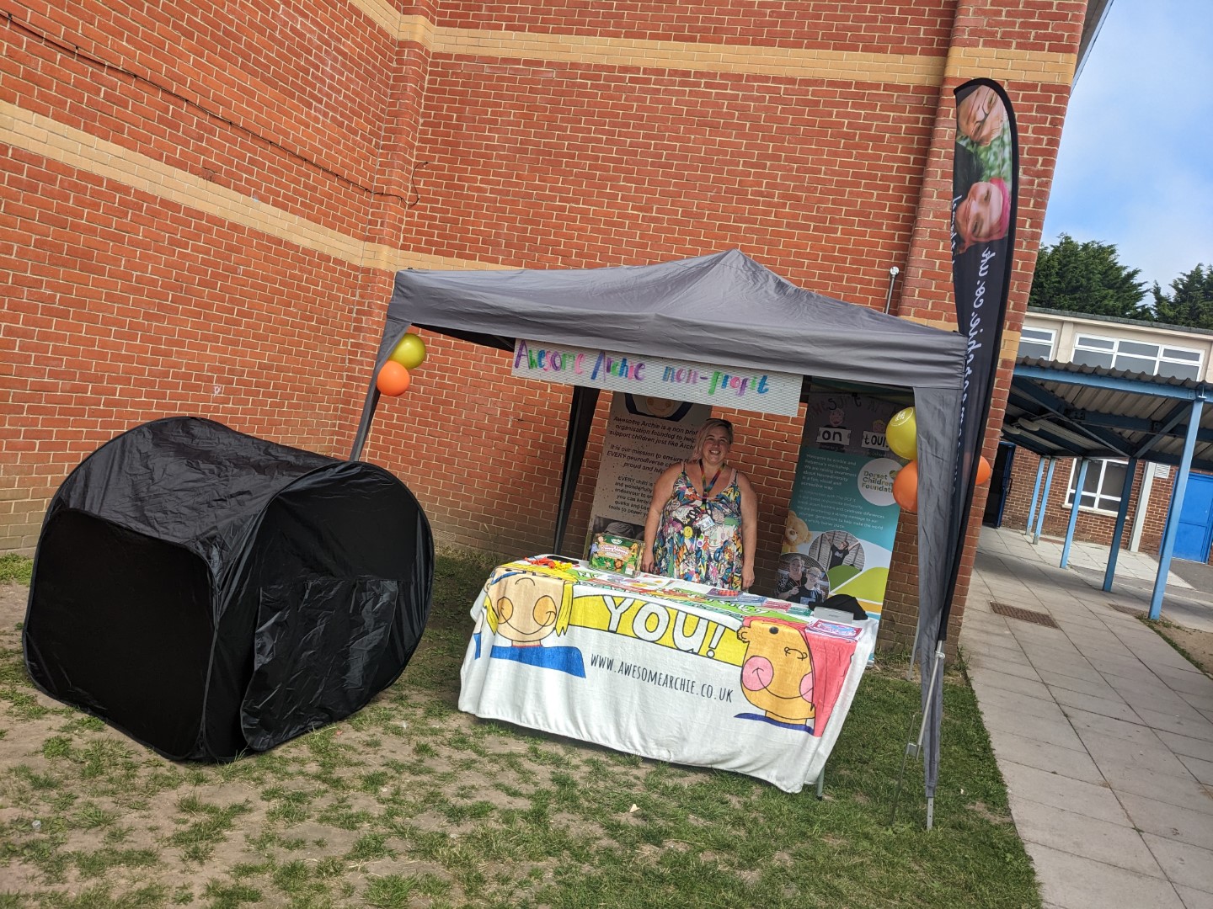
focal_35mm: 27
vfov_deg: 51.4
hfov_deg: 65.3
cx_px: 606
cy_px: 454
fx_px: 946
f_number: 1.73
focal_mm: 4.38
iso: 53
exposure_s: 1/2132
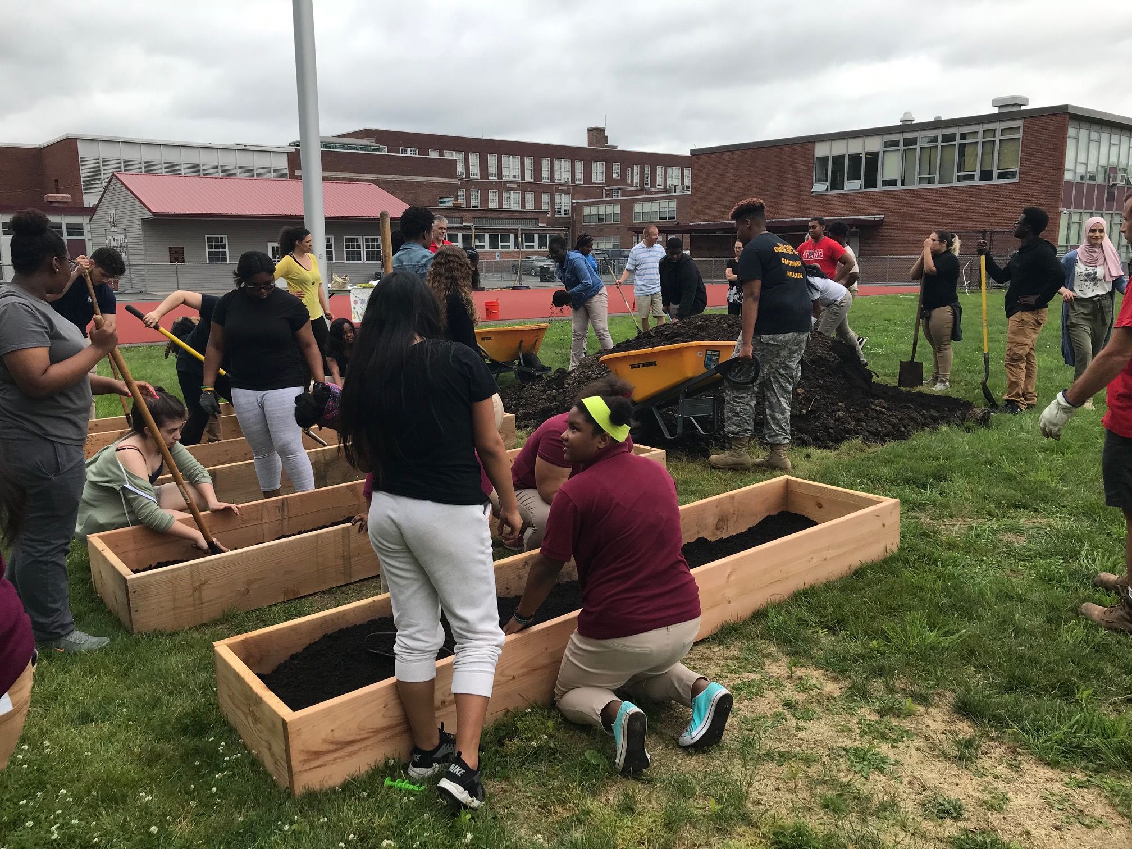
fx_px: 916
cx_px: 566
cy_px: 424
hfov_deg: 63.4
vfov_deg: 49.7
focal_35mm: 28
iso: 20
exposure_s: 1/610
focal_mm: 3.99
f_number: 1.8
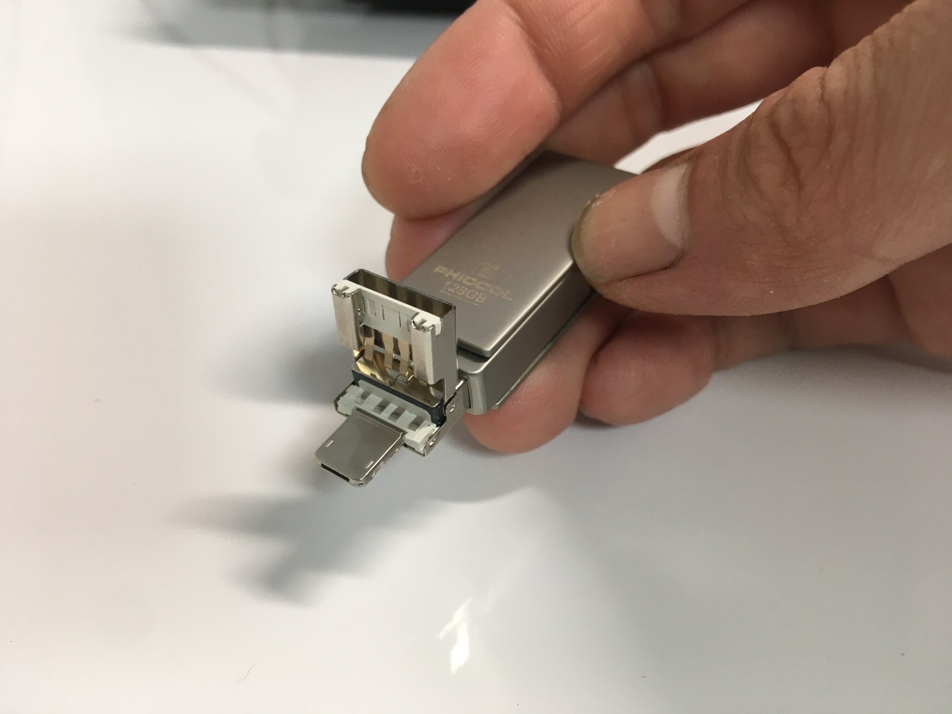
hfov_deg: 61.7
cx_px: 476
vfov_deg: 48.2
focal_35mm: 29
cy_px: 357
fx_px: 798
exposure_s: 1/30
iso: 64
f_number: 2.2
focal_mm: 4.15
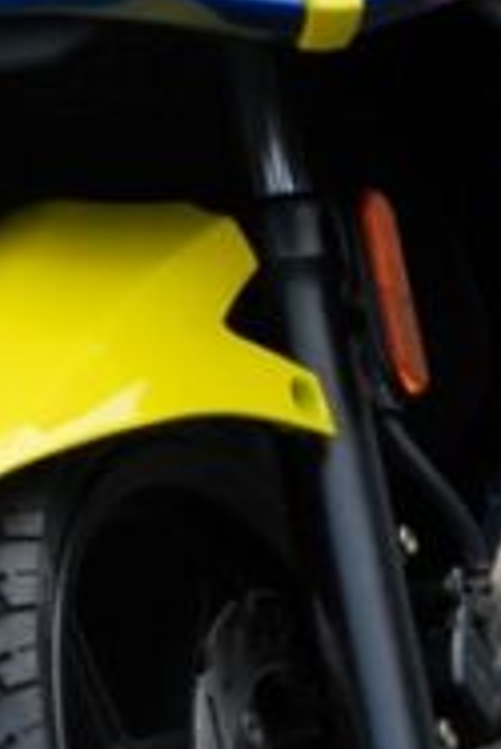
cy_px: -38
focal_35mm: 445
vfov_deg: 4.6
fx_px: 9272
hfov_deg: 3.1
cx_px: -120
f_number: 9
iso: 400
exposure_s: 1/320
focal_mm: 62
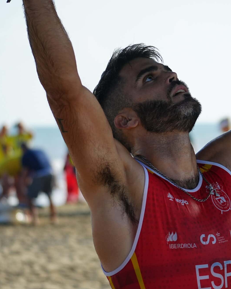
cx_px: 170
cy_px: 145
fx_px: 2171
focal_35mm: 254
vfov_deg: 7.6
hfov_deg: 6.1
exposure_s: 1/2000
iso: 500
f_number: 5.6
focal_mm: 120
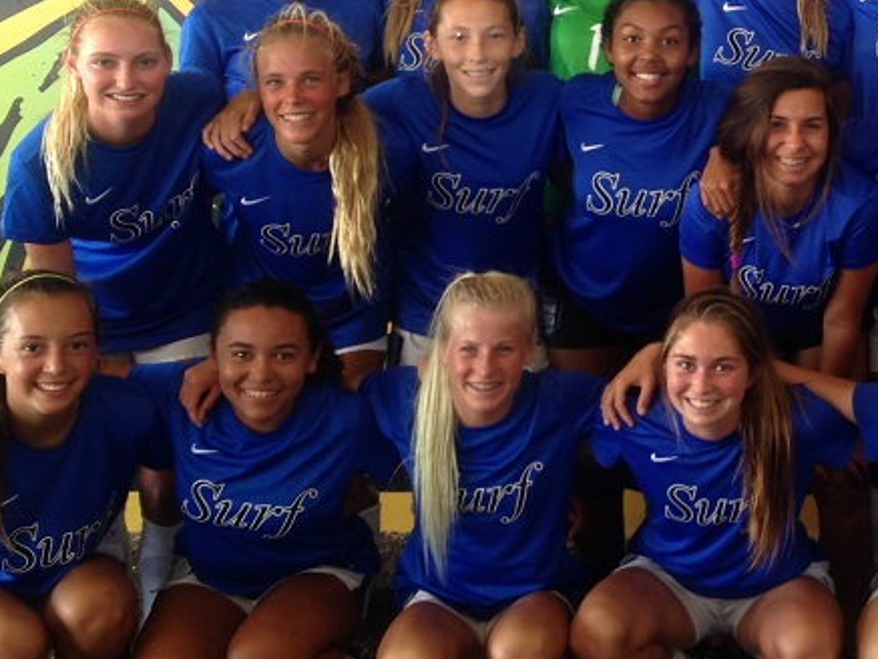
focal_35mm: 74
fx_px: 1877
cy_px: 188
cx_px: 860
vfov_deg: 19.8
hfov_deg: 25.2
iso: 50
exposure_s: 1/49
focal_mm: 4.12
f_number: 2.4
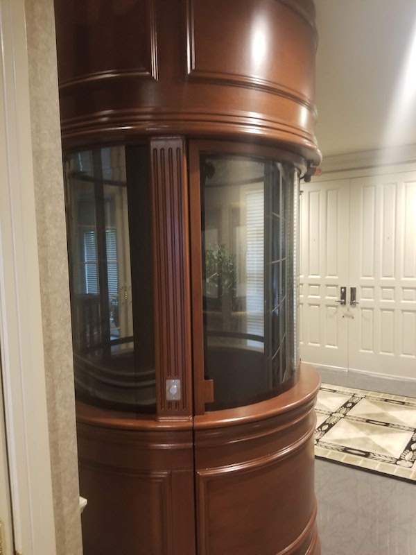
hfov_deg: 53.1
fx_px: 417
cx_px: 208
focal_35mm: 26
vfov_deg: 67.3
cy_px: 278
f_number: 1.7
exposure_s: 1/10
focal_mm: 4.3
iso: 200
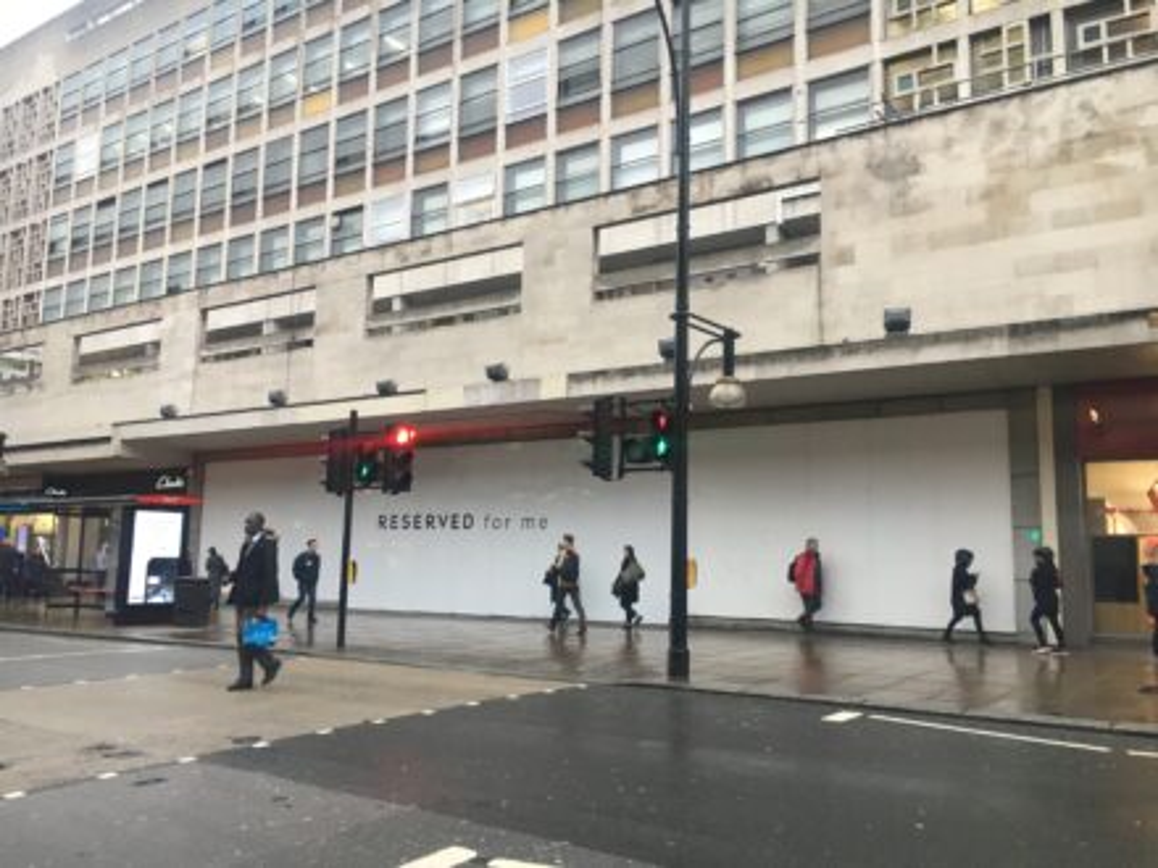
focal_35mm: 29
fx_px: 970
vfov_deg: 48.2
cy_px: 434
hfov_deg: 61.7
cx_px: 579
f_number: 2.2
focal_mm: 4.15
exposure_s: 1/33
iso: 50
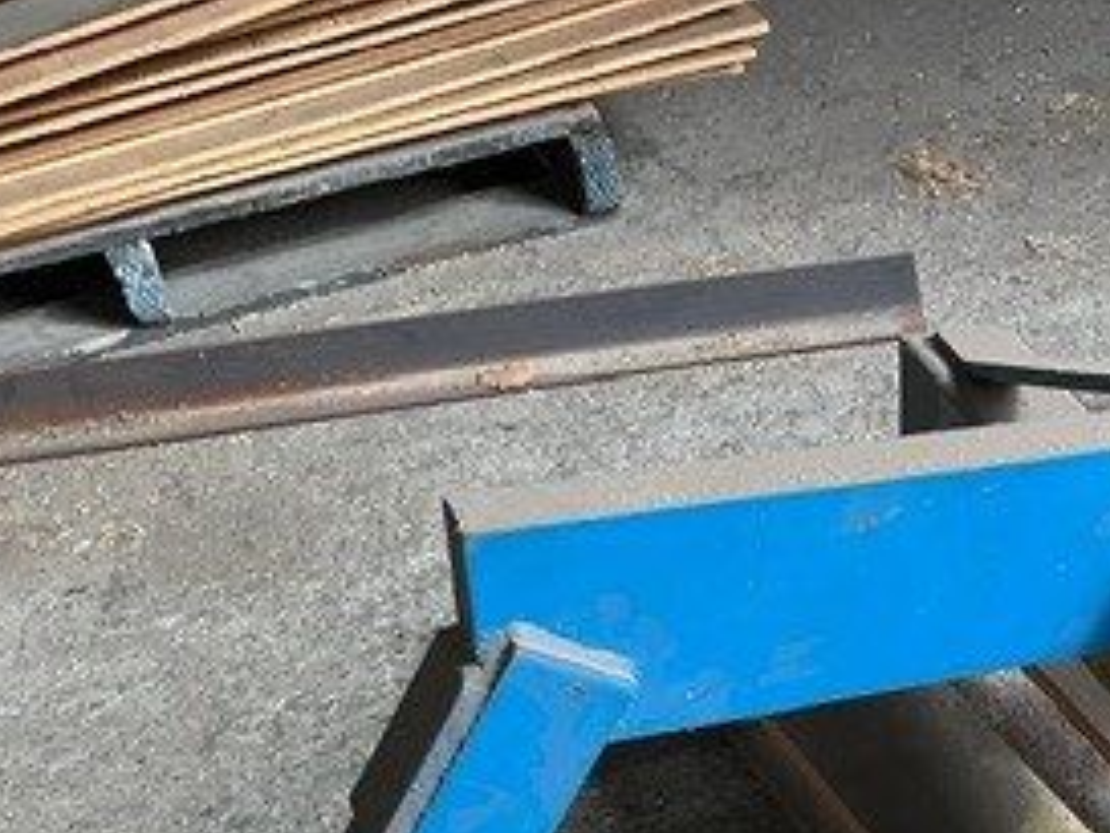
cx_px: 1269
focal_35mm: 68
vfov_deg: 20.8
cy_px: 874
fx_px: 2181
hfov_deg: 26.0
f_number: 1.8
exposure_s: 1/100
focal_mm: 3
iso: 20
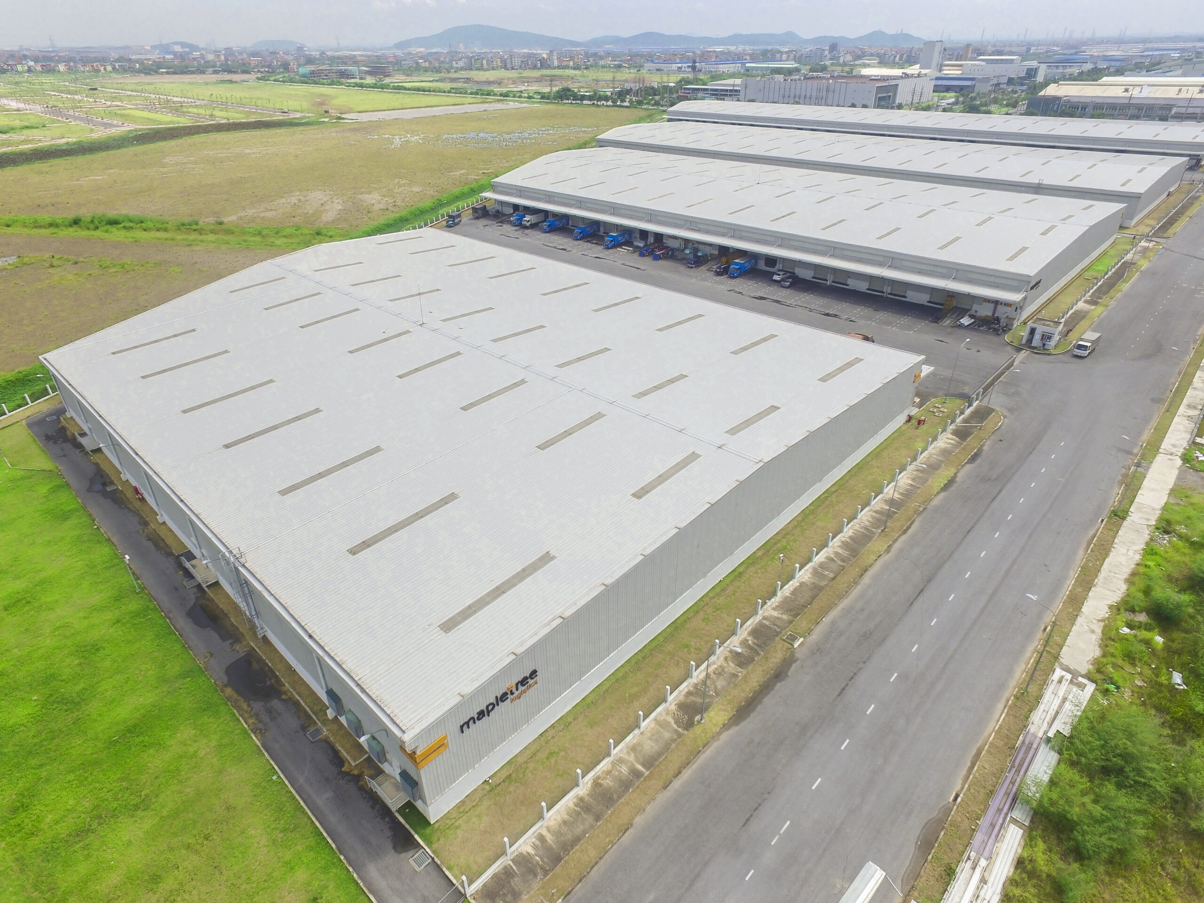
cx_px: 602
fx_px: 696
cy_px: 452
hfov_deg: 81.7
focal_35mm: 20
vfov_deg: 66.0
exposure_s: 1/850
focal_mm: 3.61
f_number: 2.8
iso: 100
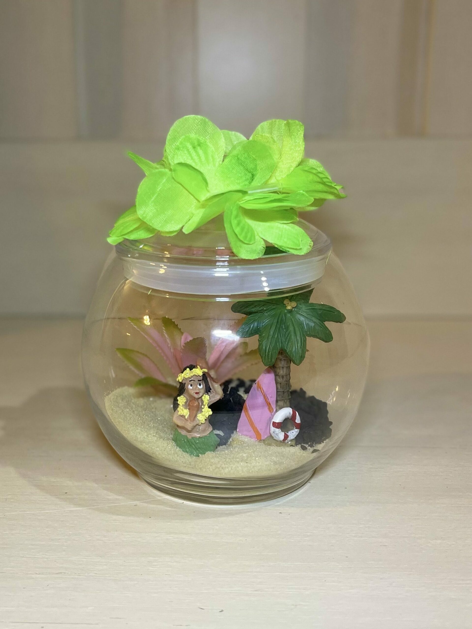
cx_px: 236
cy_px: 314
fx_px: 473
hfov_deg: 53.1
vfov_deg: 67.3
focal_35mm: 26
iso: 125
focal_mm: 5.1
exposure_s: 1/60
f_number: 1.6
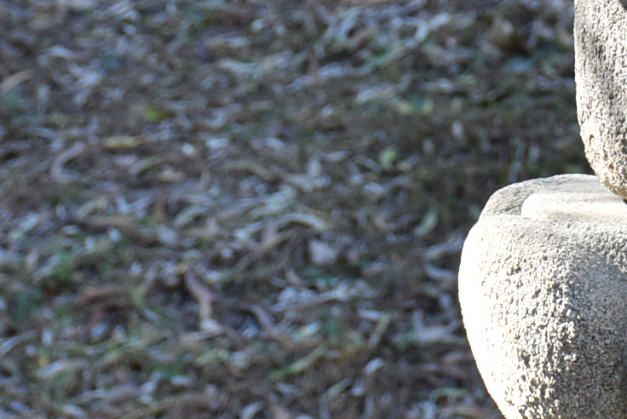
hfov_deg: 8.0
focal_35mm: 256
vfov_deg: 5.3
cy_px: -256
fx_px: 4462
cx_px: 755
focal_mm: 42
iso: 400
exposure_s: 1/125
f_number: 5.6
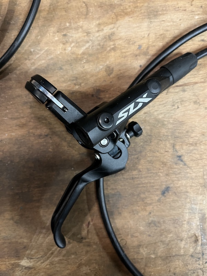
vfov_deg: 67.3
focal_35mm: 26
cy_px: 138
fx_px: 207
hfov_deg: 53.1
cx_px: 104
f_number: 1.6
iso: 500
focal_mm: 5.1
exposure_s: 1/60
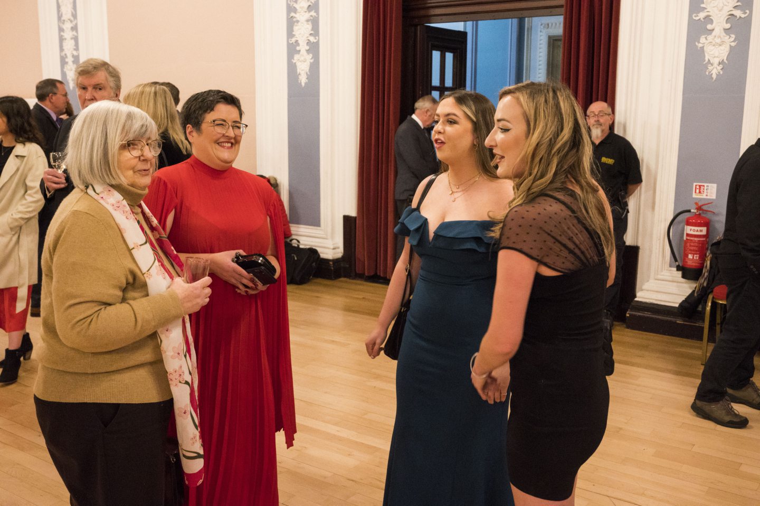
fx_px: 759
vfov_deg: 36.8
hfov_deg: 53.2
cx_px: 380
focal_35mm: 36
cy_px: 253
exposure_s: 1/80
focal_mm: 36
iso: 4000
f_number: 6.3
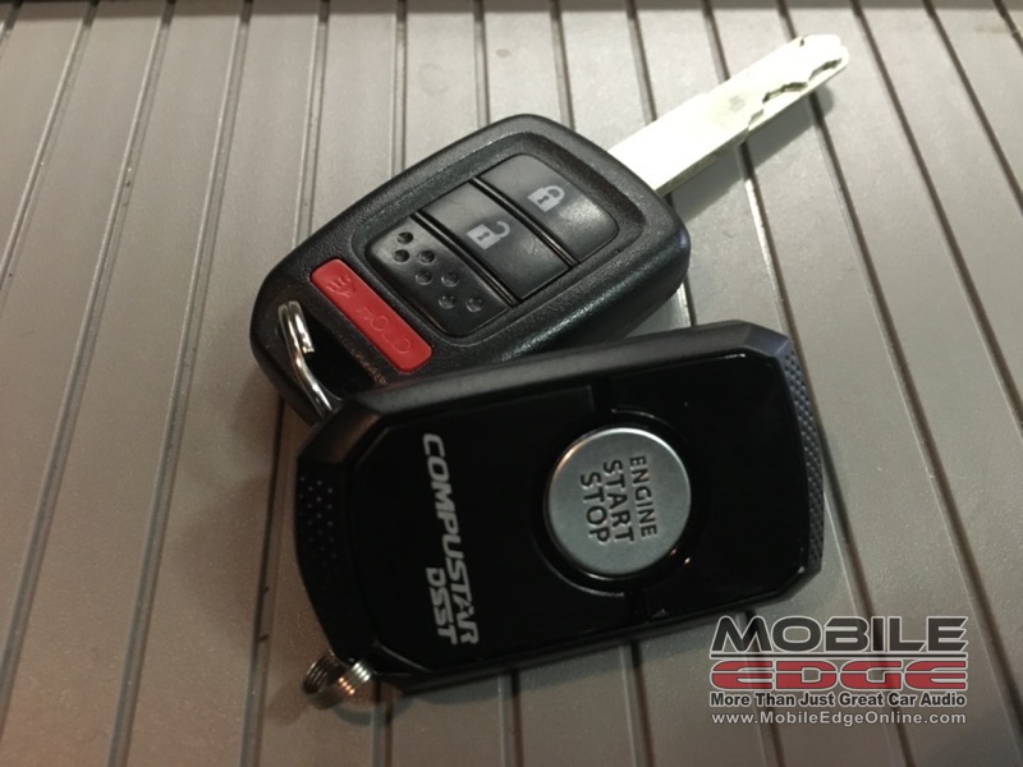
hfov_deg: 61.7
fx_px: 857
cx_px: 512
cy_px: 384
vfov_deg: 48.2
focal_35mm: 29
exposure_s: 1/15
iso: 640
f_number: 2.2
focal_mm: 4.15
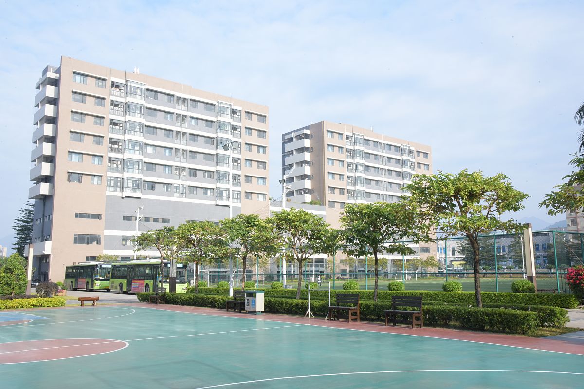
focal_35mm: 31
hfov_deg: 60.3
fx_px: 503
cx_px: 292
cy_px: 194
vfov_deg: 42.3
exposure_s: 1/80
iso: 800
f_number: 22
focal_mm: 31
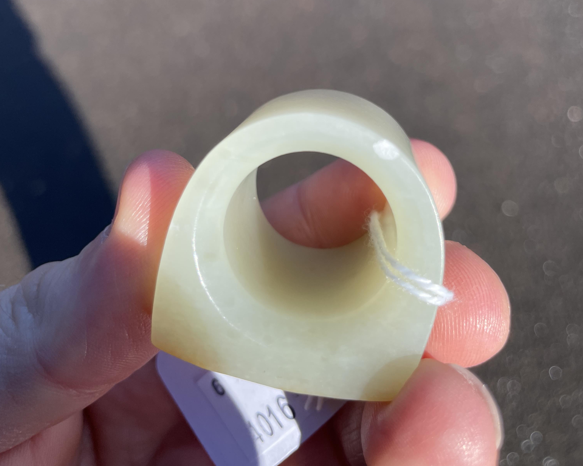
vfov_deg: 41.7
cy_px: 100
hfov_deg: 52.8
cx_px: 291
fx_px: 587
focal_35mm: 34
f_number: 1.6
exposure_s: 1/2564
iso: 32
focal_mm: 4.2
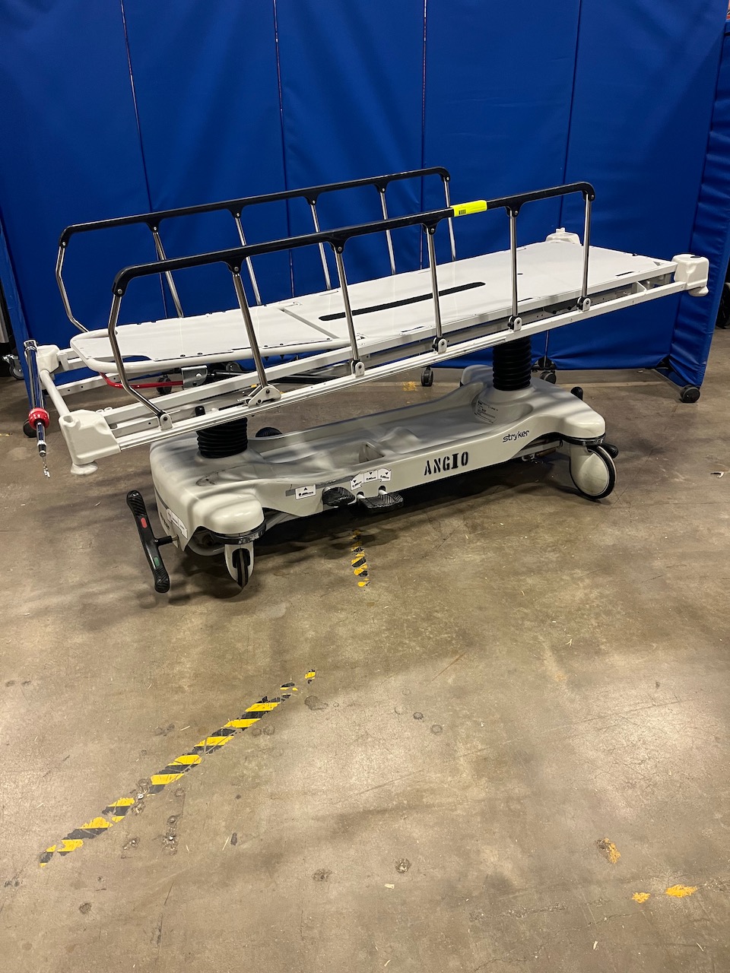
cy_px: 486
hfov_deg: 53.1
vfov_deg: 67.3
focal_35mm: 26
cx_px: 365
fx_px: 731
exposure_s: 1/60
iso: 200
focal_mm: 5.1
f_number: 1.6
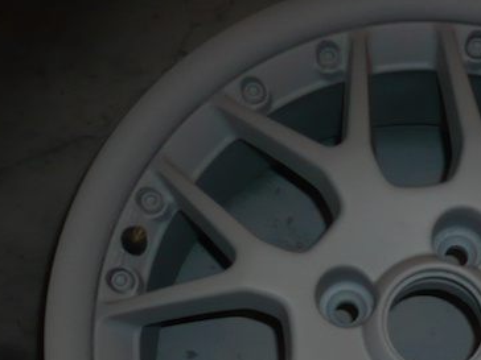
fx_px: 1070
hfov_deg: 24.8
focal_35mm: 77
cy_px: 364
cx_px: 404
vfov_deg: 18.6
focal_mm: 5.8
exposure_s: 1/30
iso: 100
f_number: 2.8
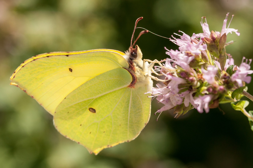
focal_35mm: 135
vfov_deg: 10.2
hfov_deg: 15.2
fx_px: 949
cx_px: 126
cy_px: 84
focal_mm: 90
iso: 320
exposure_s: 1/350
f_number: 8
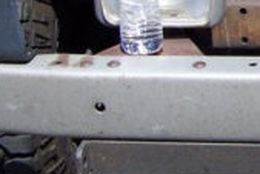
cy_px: -75
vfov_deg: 10.1
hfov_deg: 14.5
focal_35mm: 133
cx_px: 368
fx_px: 961
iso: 64
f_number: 2.8
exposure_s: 1/800
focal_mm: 5.85
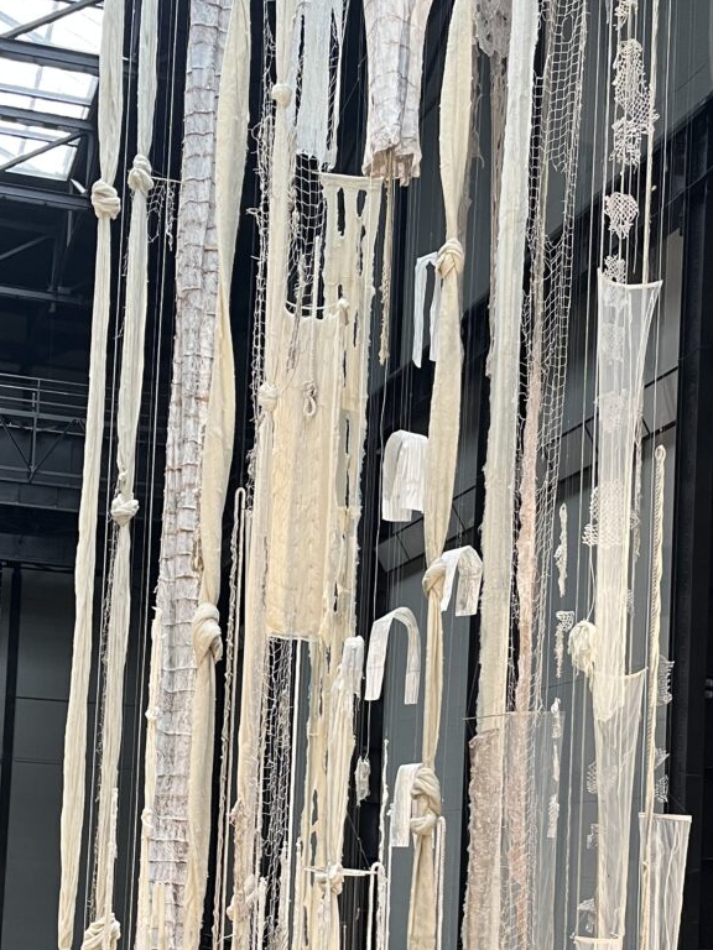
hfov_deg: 27.7
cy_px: 785
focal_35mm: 52
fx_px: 1428
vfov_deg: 35.4
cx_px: 203
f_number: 1.6
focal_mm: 5.1
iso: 160
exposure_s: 1/50
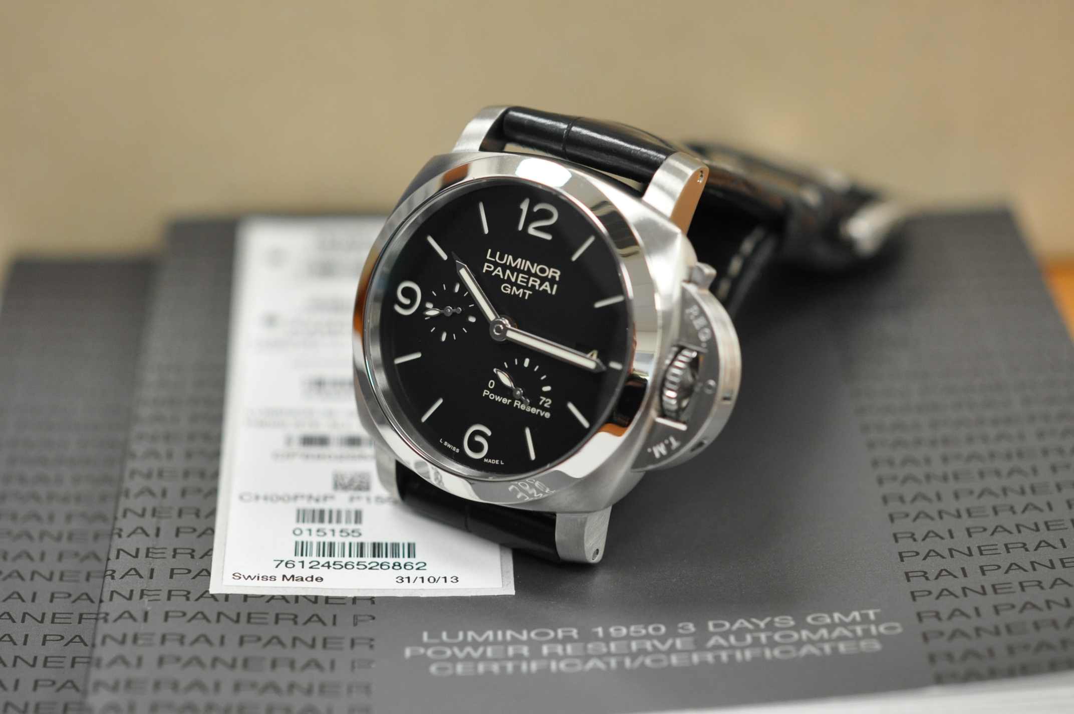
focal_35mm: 90
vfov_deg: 15.2
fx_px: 2682
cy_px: 357
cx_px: 537
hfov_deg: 22.6
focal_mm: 60
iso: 800
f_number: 4.5
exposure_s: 1/125
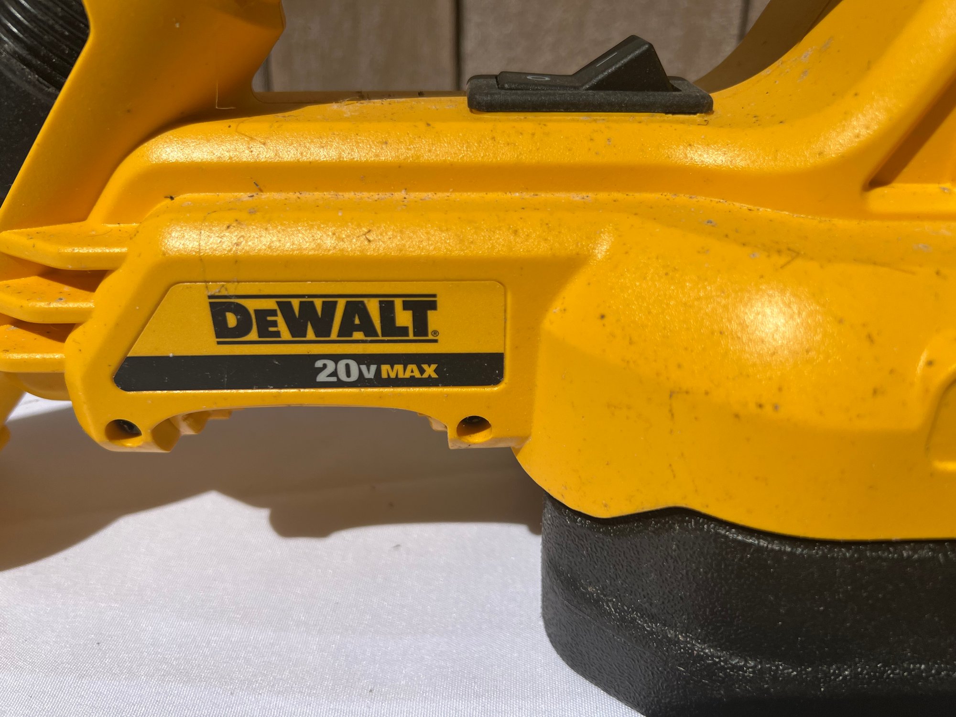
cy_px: 358
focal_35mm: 26
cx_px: 478
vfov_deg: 53.1
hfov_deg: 67.3
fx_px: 718
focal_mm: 5.7
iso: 50
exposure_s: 1/12658
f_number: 1.5
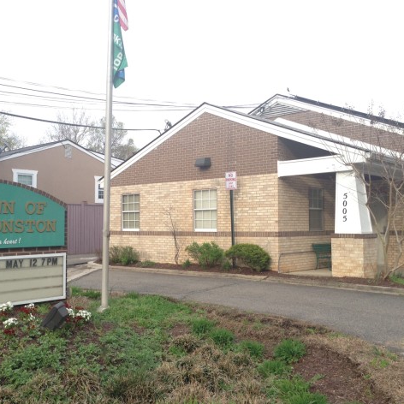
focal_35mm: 40
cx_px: 158
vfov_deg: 41.9
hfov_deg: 41.6
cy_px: 206
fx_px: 528
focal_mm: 4.12
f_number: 2.4
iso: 50
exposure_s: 1/282
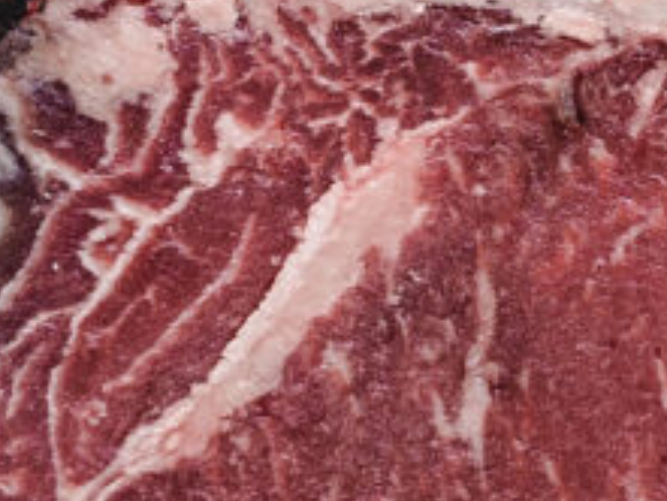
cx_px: 1458
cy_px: 196
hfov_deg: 3.3
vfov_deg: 2.5
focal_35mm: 602
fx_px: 11606
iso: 100
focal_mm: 60
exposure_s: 1/4
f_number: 5.6
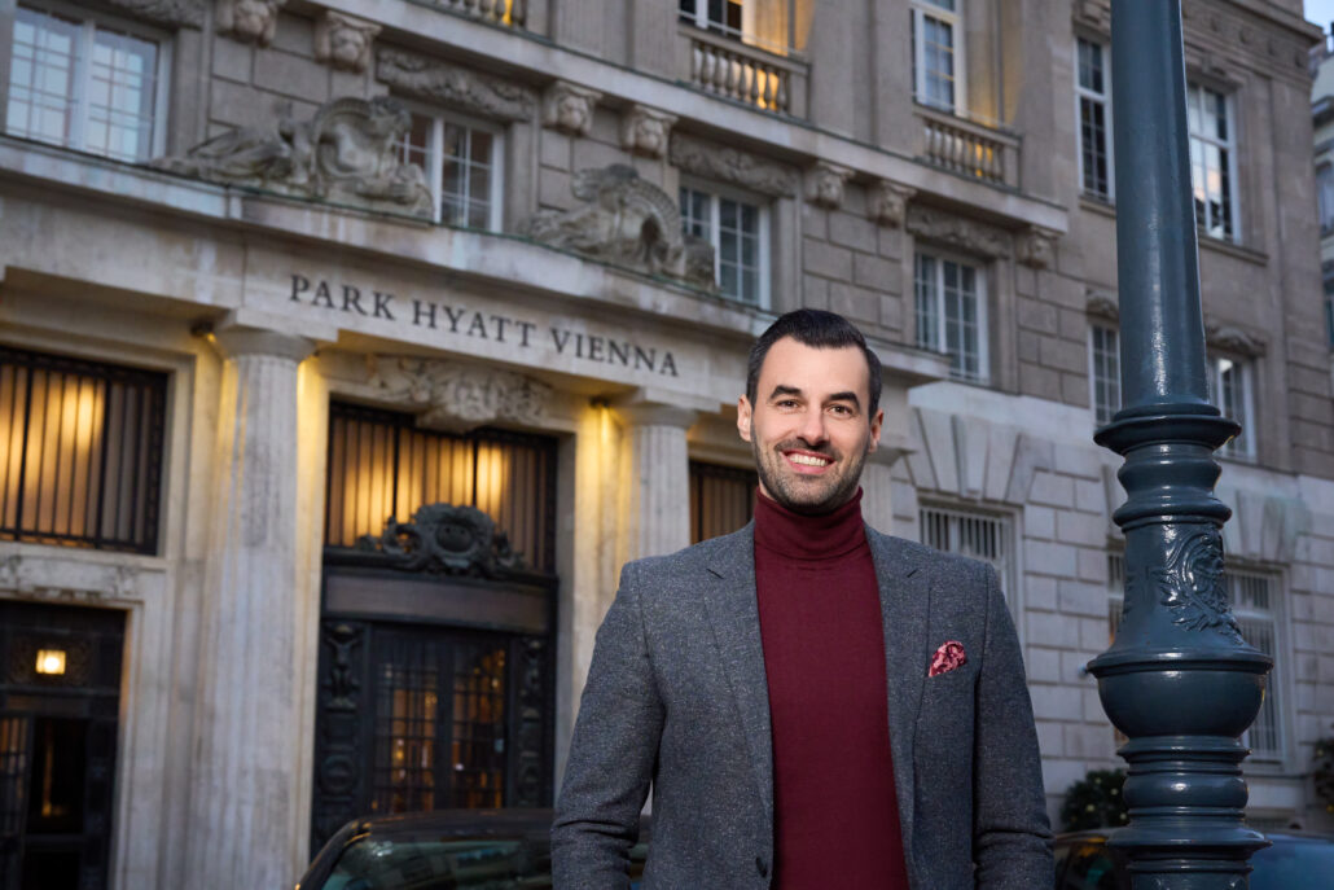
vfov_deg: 27.0
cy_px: 445
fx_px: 1853
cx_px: 667
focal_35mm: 50
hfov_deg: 39.6
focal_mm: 50
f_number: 5.6
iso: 4000
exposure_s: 1/160
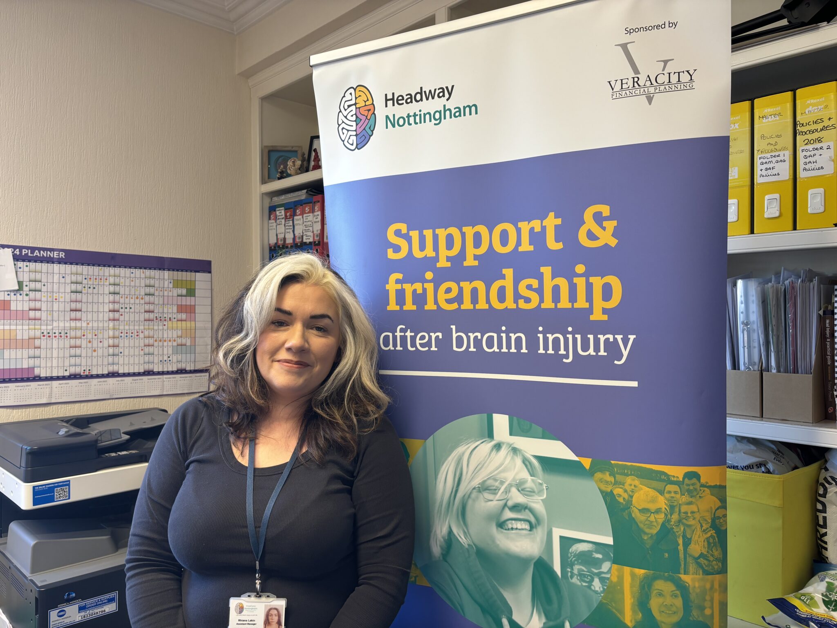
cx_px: 418
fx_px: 629
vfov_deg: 53.1
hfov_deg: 67.3
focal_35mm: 26
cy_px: 314
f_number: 1.6
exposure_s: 1/50
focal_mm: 5.96
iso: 80
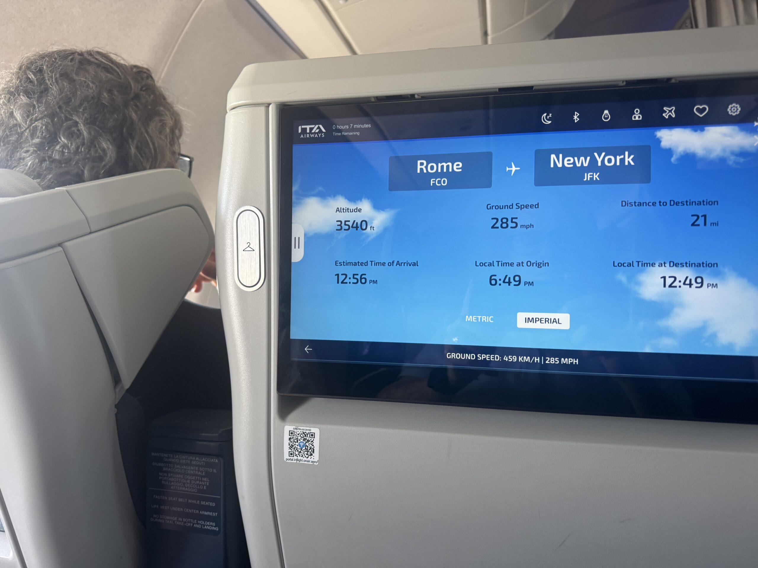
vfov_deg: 56.8
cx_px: 379
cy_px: 284
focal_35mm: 24
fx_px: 526
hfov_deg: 71.6
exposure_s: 1/121
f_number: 1.78
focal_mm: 6.76
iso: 160
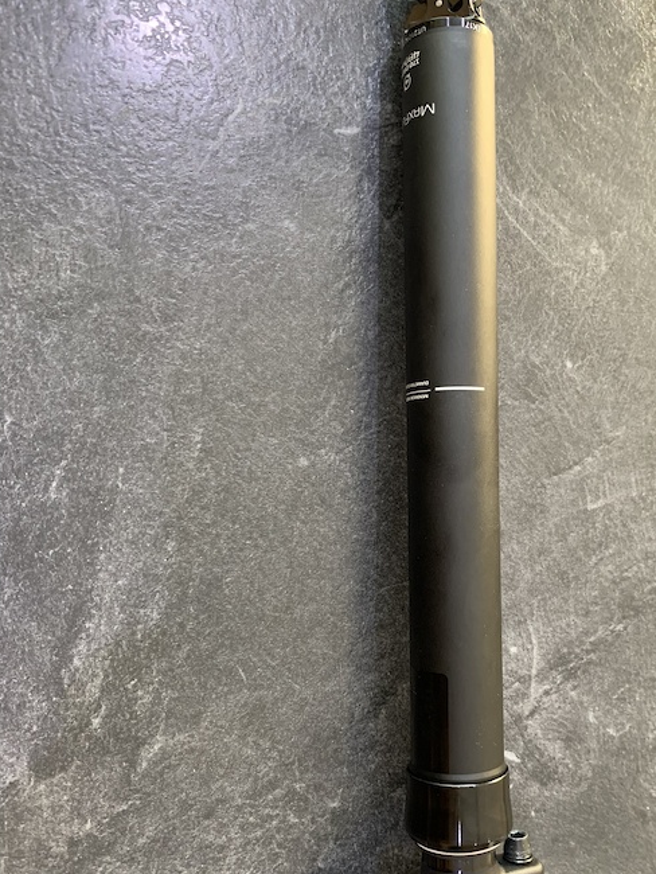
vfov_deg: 56.7
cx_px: 402
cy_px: 487
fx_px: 808
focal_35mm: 32
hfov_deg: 43.9
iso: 250
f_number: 1.8
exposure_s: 1/40
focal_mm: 4.25
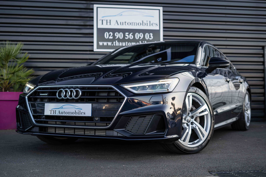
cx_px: 133
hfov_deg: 39.6
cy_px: 88
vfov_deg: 27.0
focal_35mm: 50
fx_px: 369
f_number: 2.8
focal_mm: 50
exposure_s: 1/125
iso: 100
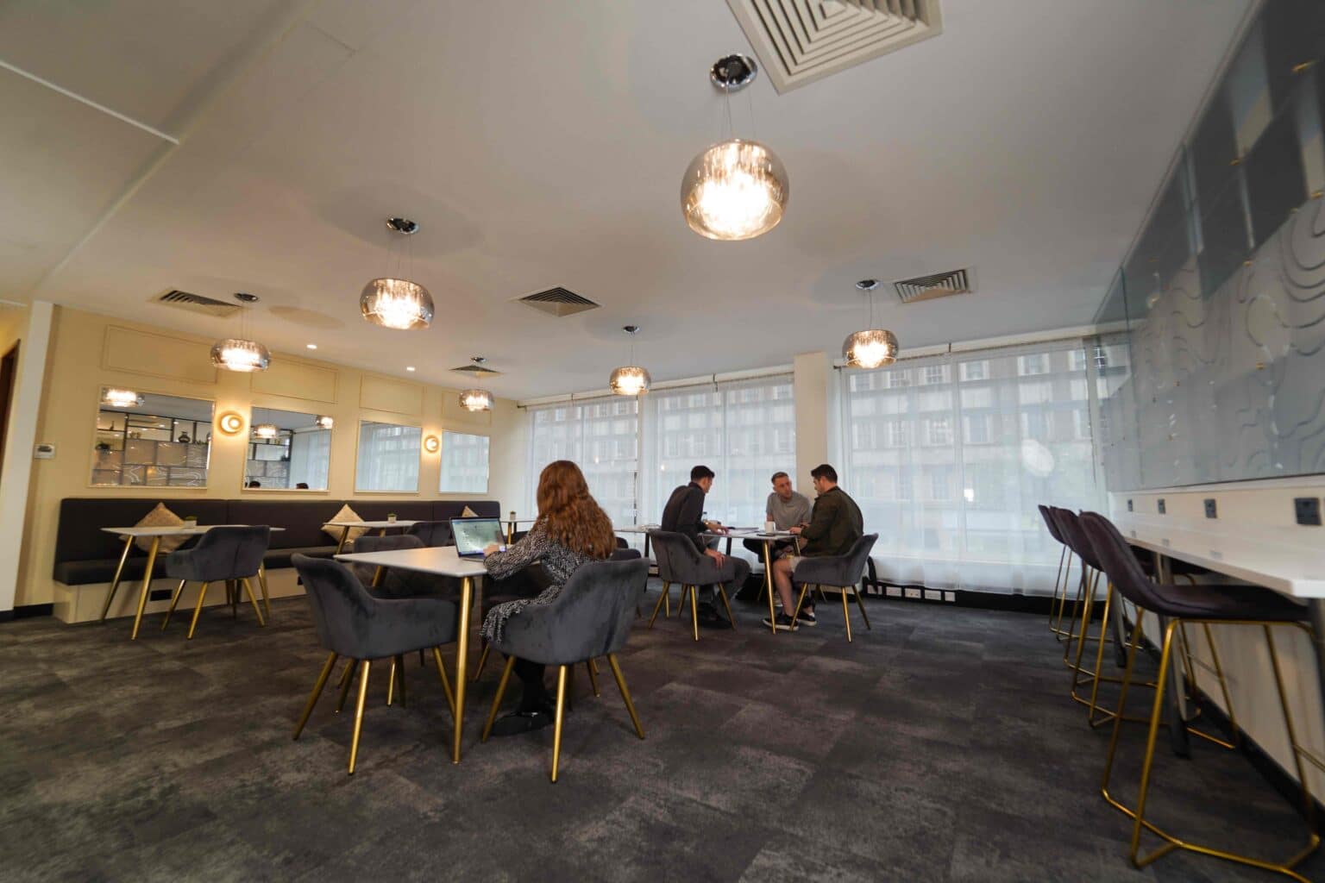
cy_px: 442
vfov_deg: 81.2
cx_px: 662
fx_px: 515
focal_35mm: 14
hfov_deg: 104.3
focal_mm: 14
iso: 200
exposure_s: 1/25
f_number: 5
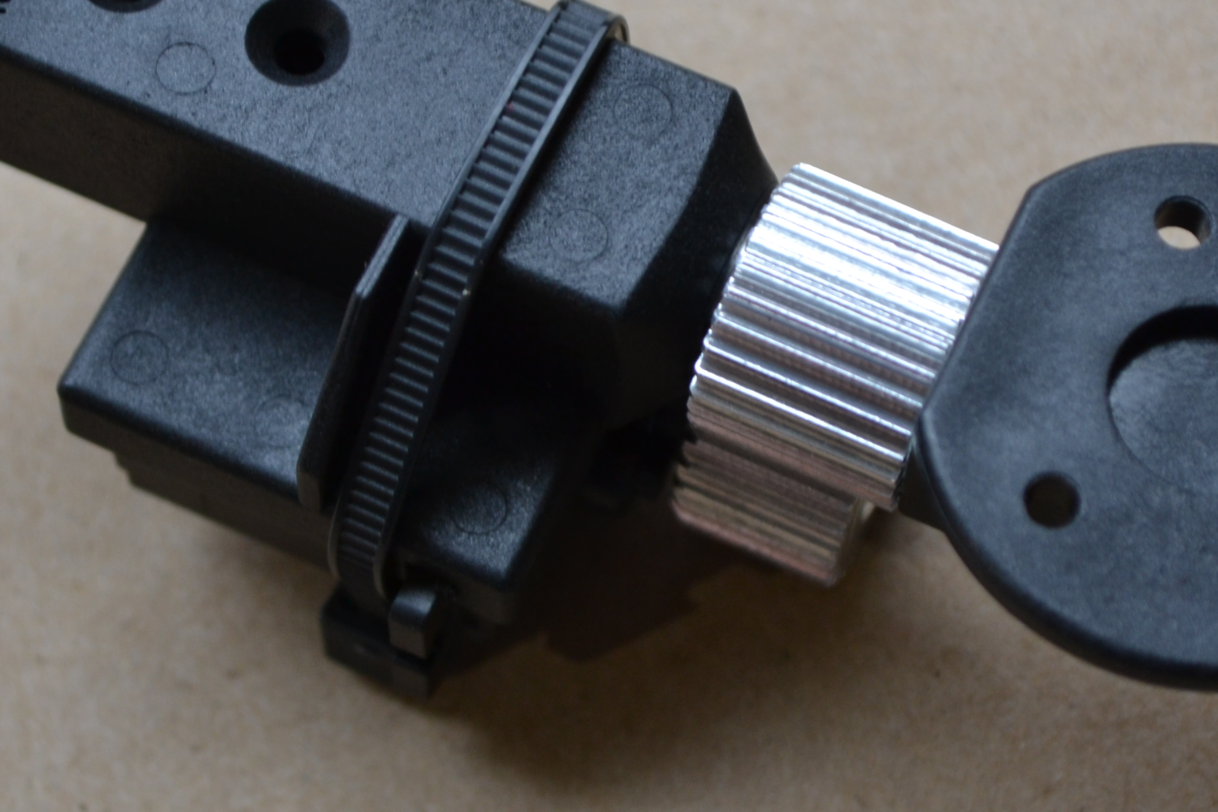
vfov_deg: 8.9
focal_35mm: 155
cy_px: 295
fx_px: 5242
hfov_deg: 13.3
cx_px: 635
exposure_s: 1/25
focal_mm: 55
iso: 400
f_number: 5.6
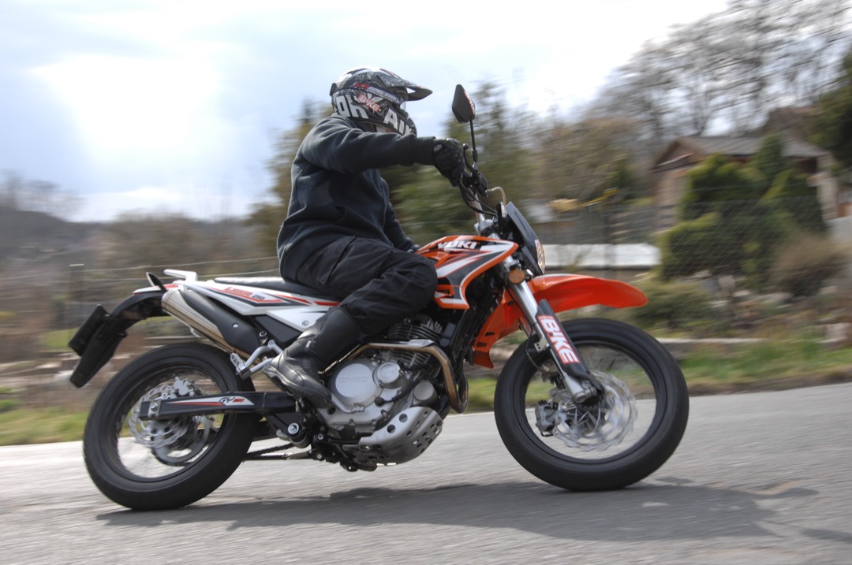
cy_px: 282
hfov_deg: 41.2
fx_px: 1134
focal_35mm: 48
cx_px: 426
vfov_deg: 28.0
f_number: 6.3
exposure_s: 1/250
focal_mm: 32
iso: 125
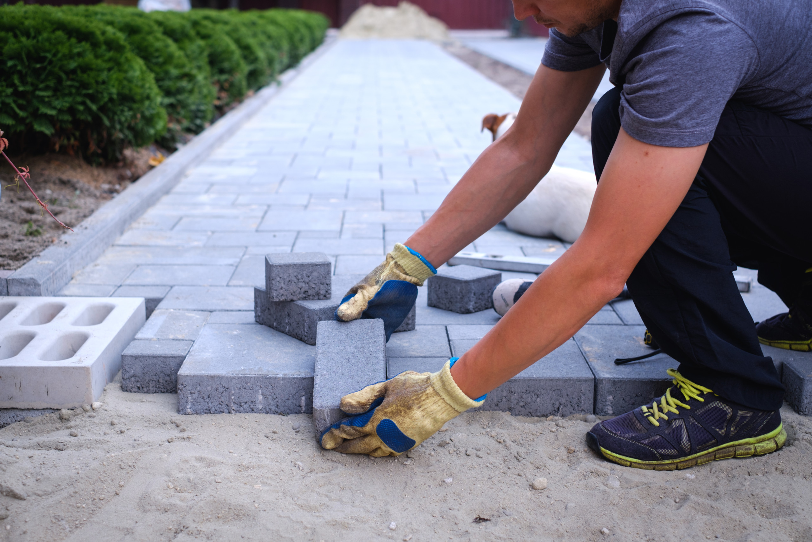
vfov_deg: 25.5
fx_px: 1195
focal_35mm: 53
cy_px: 271
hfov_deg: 37.5
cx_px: 406
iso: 200
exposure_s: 1/30
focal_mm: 35
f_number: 3.2
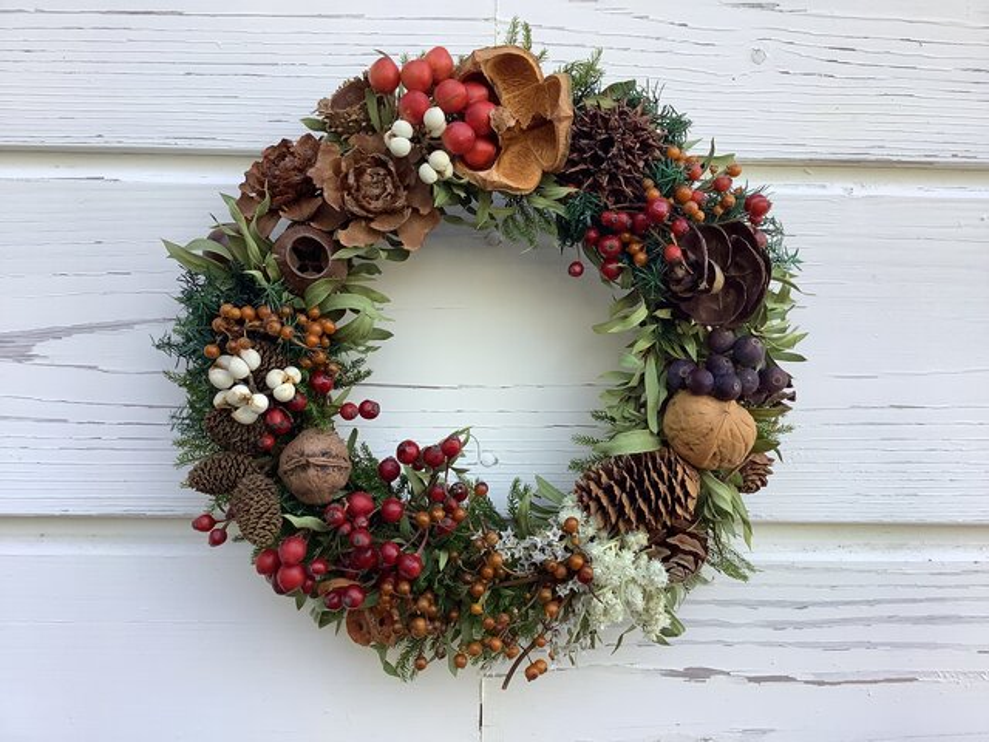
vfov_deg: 45.4
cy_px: 371
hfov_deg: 58.4
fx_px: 886
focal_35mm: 31
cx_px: 494
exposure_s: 1/120
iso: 40
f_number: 2.4
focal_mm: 3.3
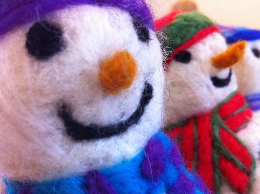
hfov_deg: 42.1
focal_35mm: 45
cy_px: 117
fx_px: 338
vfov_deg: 32.0
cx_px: 124
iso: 80
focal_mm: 3.85
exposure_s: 1/20
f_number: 2.8
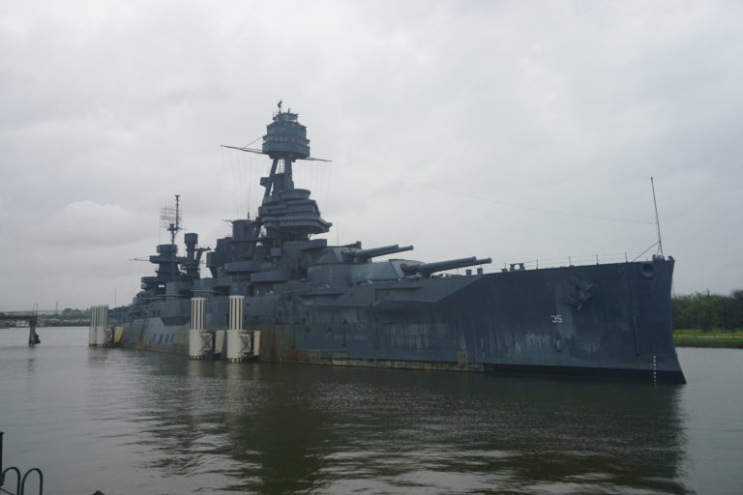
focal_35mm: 32
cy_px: 248
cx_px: 372
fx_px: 650
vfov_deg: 41.7
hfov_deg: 59.5
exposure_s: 1/80
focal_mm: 21
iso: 100
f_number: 8
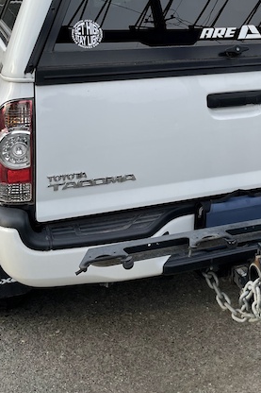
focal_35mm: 52
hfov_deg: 24.9
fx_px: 566
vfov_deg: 36.0
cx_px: 251
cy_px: 43
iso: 32
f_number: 1.6
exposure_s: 1/824
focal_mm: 4.2
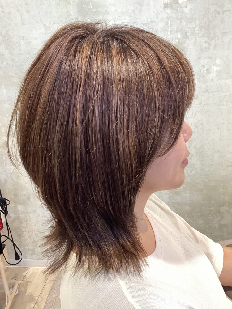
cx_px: 116
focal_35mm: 31
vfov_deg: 58.4
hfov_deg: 45.4
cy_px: 154
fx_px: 277
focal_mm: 3.3
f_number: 2.4
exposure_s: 1/60
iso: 100
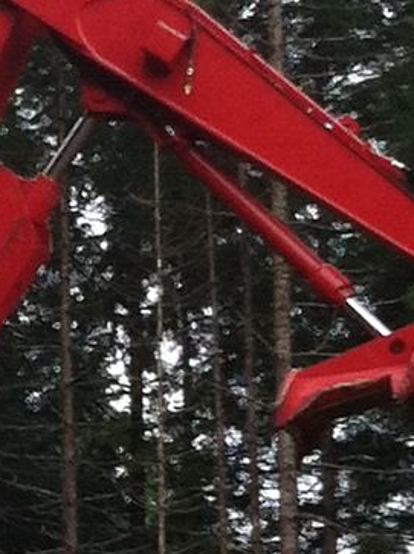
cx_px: -350
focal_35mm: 250
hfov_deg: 5.8
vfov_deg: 7.9
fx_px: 3998
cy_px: 600
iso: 80
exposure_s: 1/120
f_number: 2.8
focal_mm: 3.85
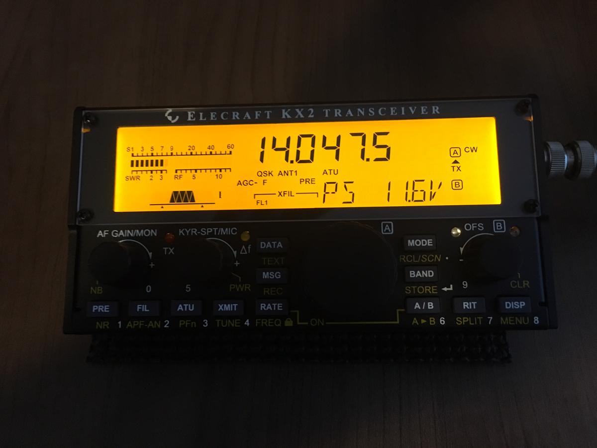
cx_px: 298
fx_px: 500
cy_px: 224
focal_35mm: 29
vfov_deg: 48.2
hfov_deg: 61.7
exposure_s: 1/20
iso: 200
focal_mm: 4.15
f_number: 2.2
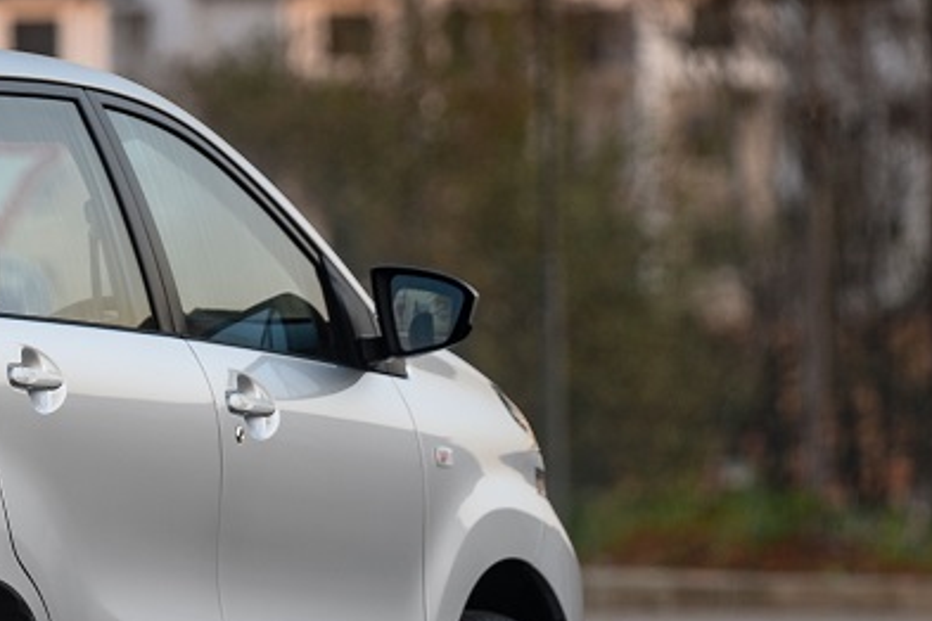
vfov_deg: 1.4
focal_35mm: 966
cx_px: -100
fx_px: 25007
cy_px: 309
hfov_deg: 2.1
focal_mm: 380
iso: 200
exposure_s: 1/10
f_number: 7.1
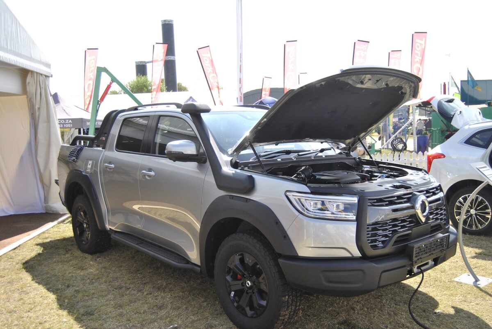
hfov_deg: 57.2
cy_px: 164
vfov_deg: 40.1
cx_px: 246
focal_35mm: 33
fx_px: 451
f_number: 3.5
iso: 200
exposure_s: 1/1000
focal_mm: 22
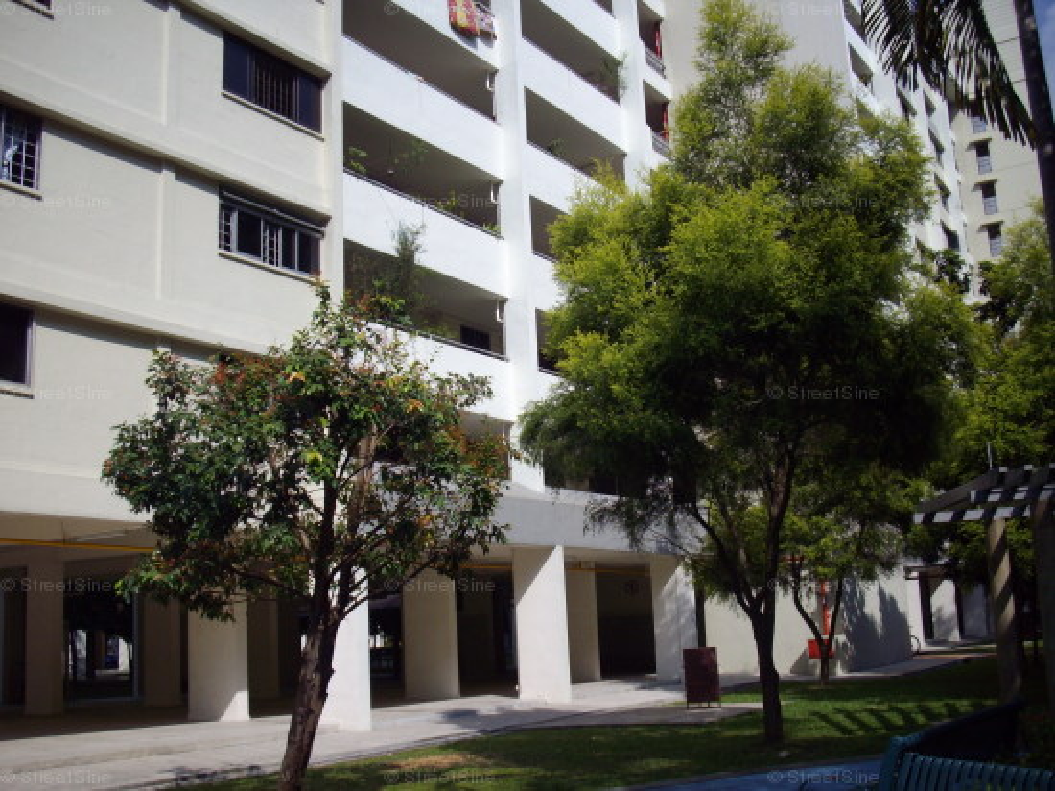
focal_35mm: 37
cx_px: 528
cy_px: 396
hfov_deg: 50.2
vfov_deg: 38.6
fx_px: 1127
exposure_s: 1/400
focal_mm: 6.2
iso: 80
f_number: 5.6
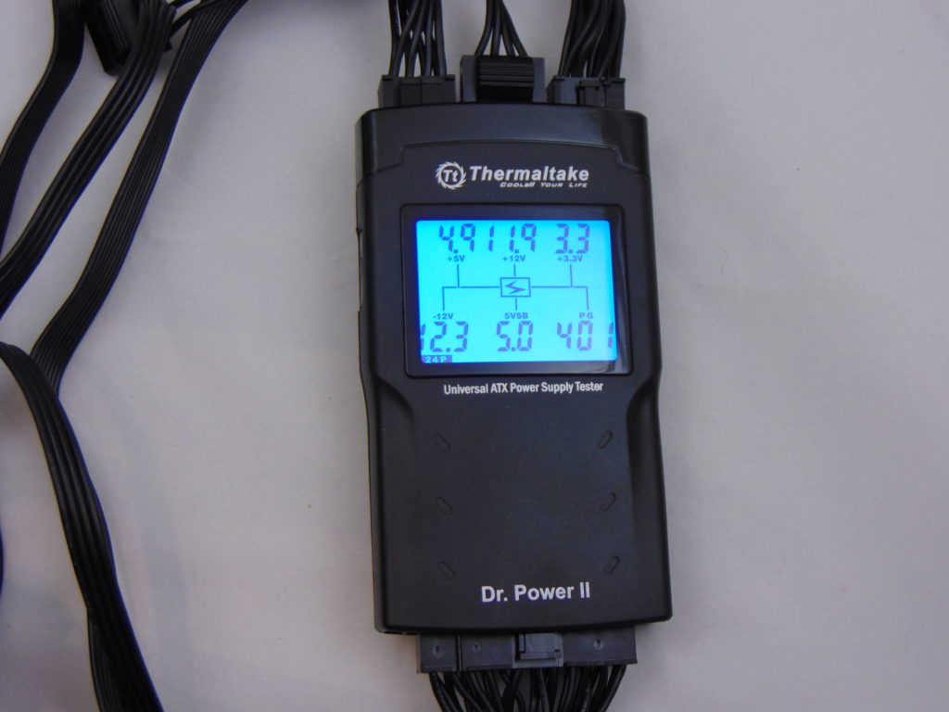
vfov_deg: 24.4
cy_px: 356
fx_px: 1645
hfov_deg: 32.2
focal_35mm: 60
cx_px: 474
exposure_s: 1/30
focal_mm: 10.8
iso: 100
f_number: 3.6
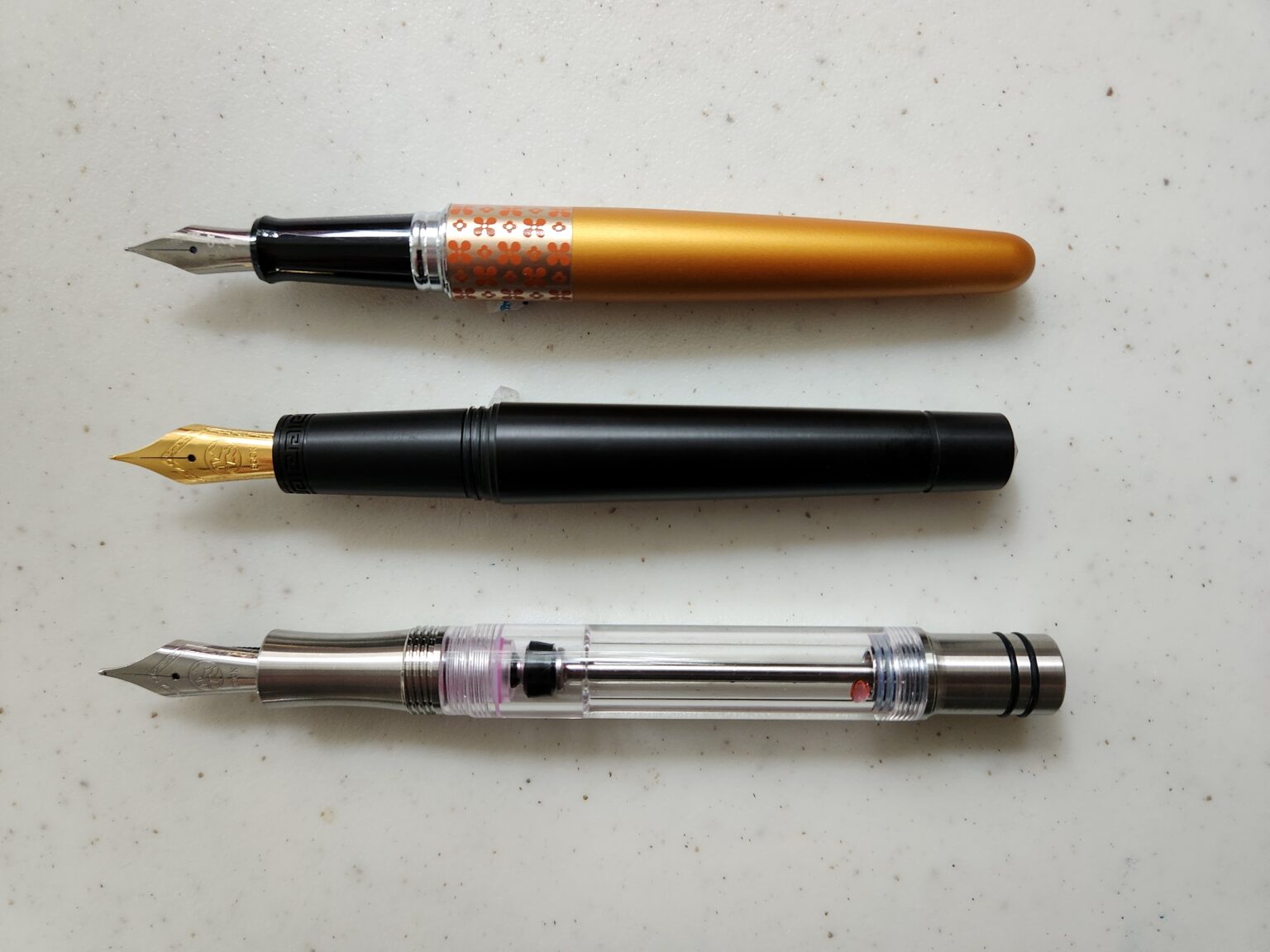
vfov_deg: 58.9
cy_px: 476
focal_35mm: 23
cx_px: 635
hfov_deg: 73.9
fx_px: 844
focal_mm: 5.4
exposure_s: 1/120
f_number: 1.8
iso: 500
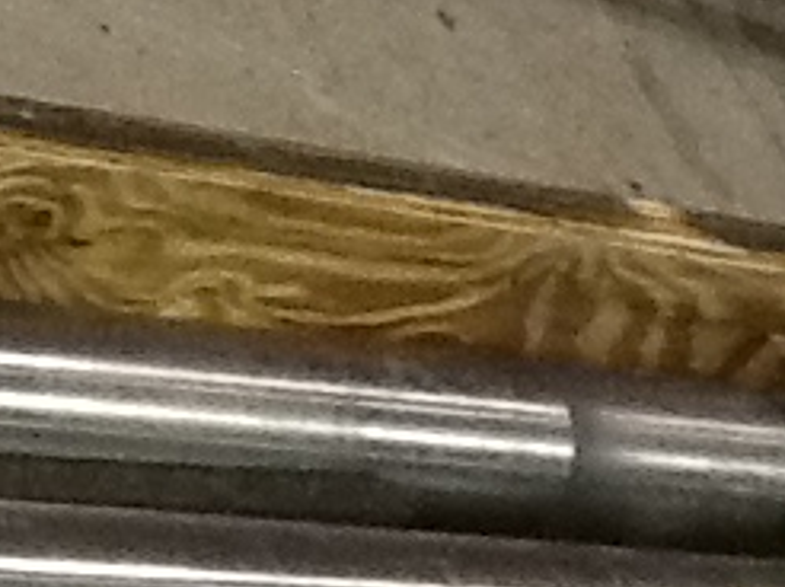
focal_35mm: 125
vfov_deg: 11.2
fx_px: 2832
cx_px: -654
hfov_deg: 13.9
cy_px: 979
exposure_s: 1/30
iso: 250
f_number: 2.4
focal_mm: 2.03
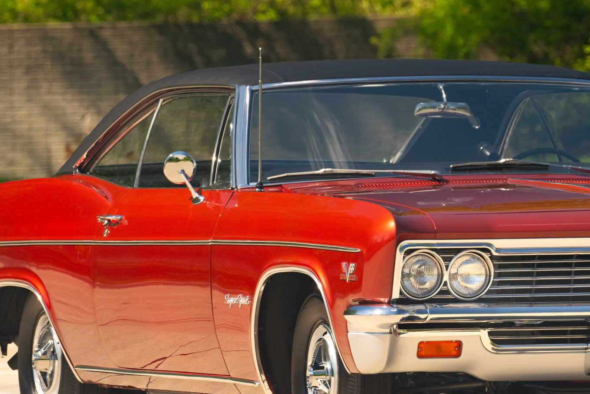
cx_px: 407
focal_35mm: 472
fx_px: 7738
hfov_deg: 4.4
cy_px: 160
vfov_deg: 2.9
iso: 800
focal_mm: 250
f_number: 6.3
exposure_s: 1/500
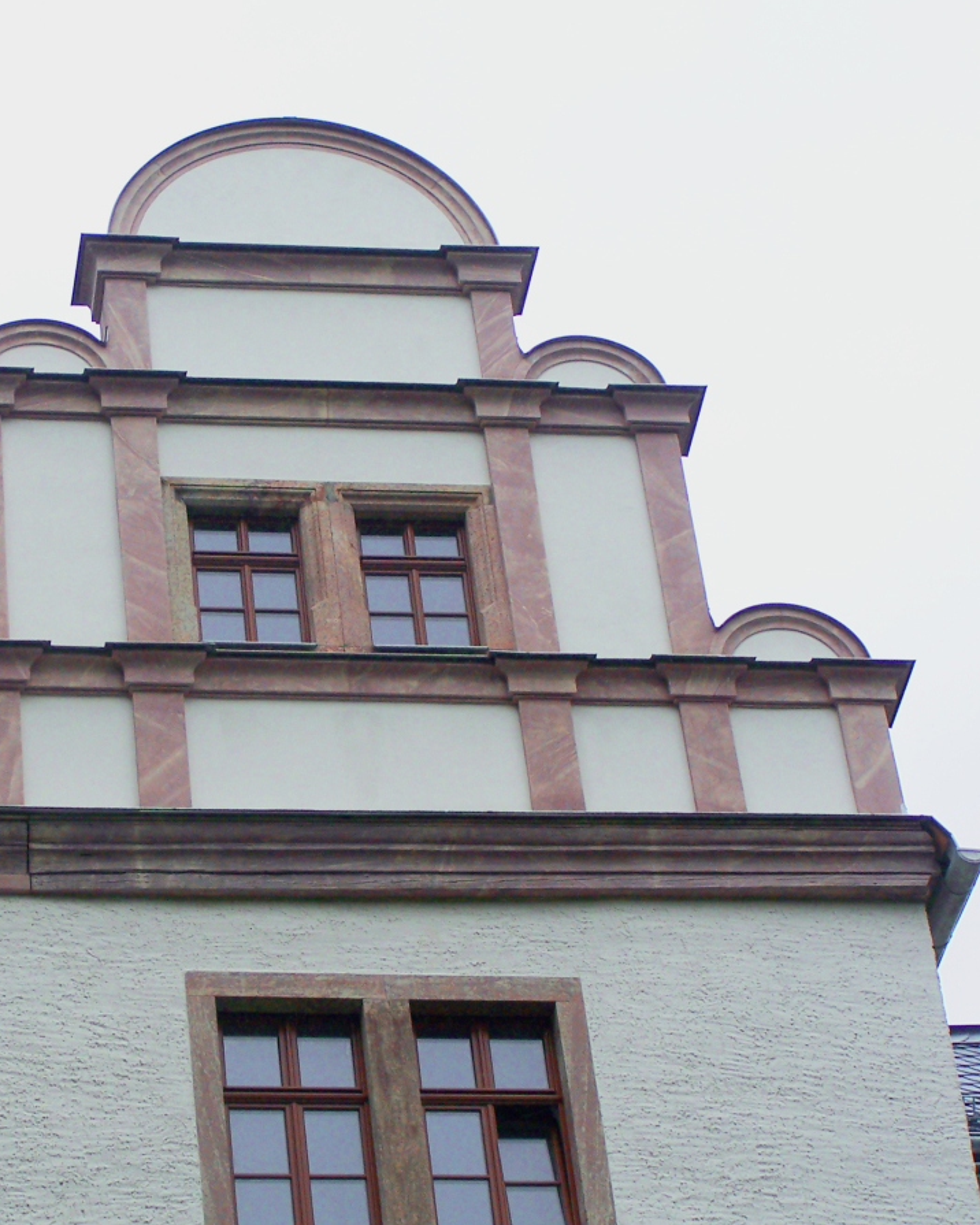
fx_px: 4459
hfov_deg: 12.5
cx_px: 363
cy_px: 612
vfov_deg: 15.6
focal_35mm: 123
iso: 80
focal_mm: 15.6
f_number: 3.2
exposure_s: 1/500
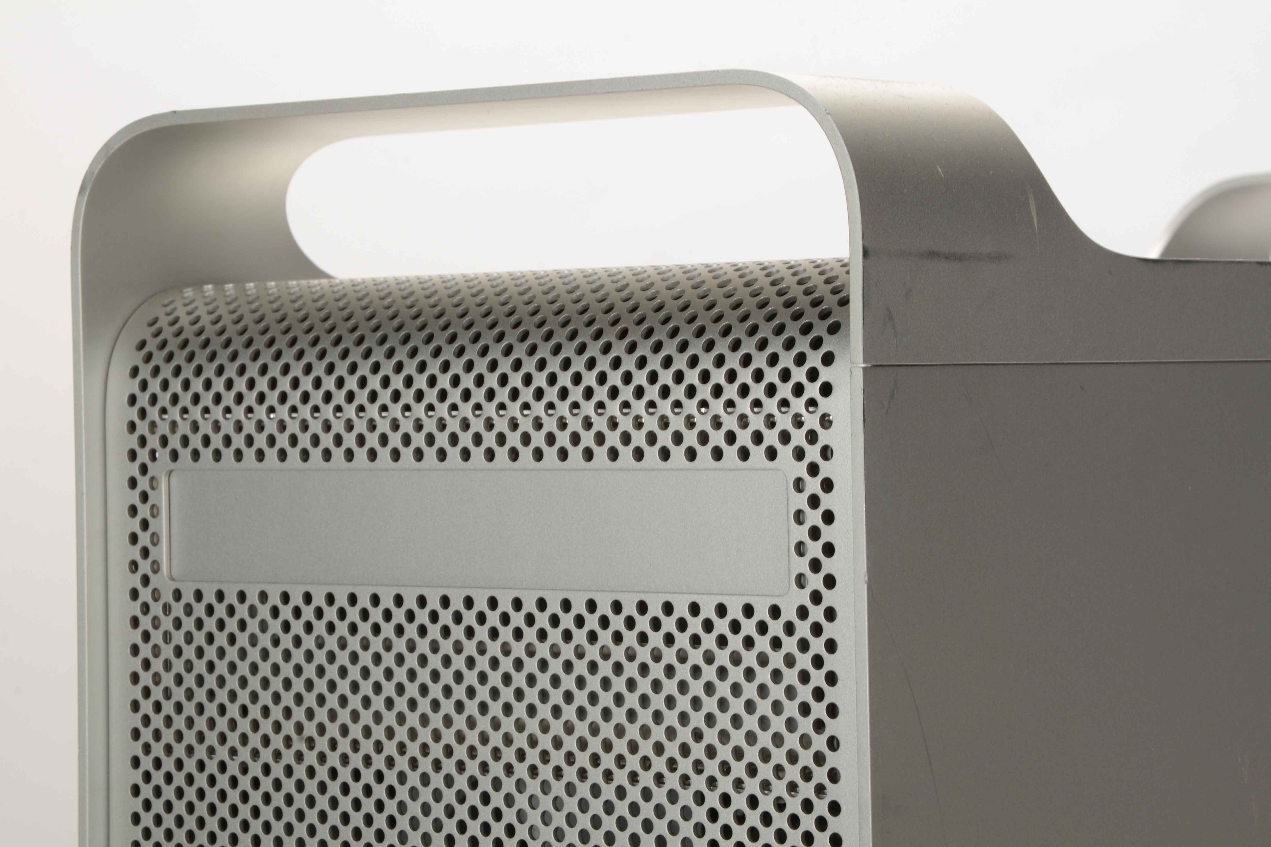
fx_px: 4272
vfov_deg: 11.3
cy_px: 424
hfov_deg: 16.9
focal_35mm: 121
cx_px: 635
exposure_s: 1/160
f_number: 18
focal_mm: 80
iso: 200
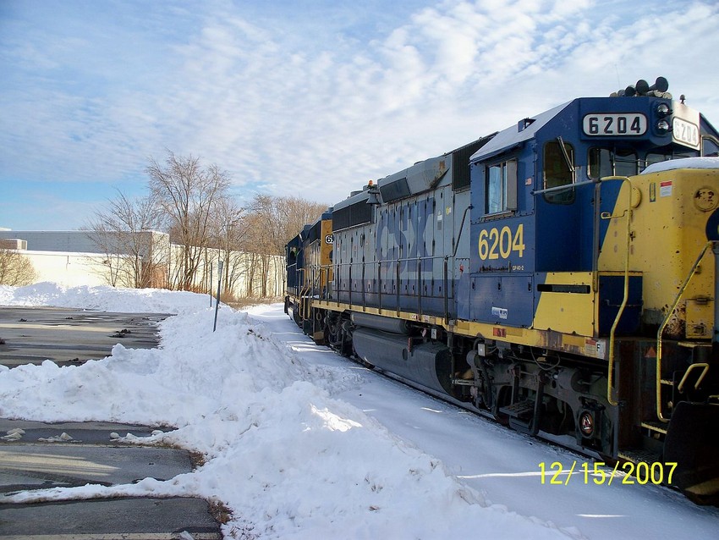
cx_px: 360
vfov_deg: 39.7
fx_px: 748
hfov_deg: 51.3
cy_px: 270
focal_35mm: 36
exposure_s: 1/500
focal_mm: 7.54
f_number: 2.8
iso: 64
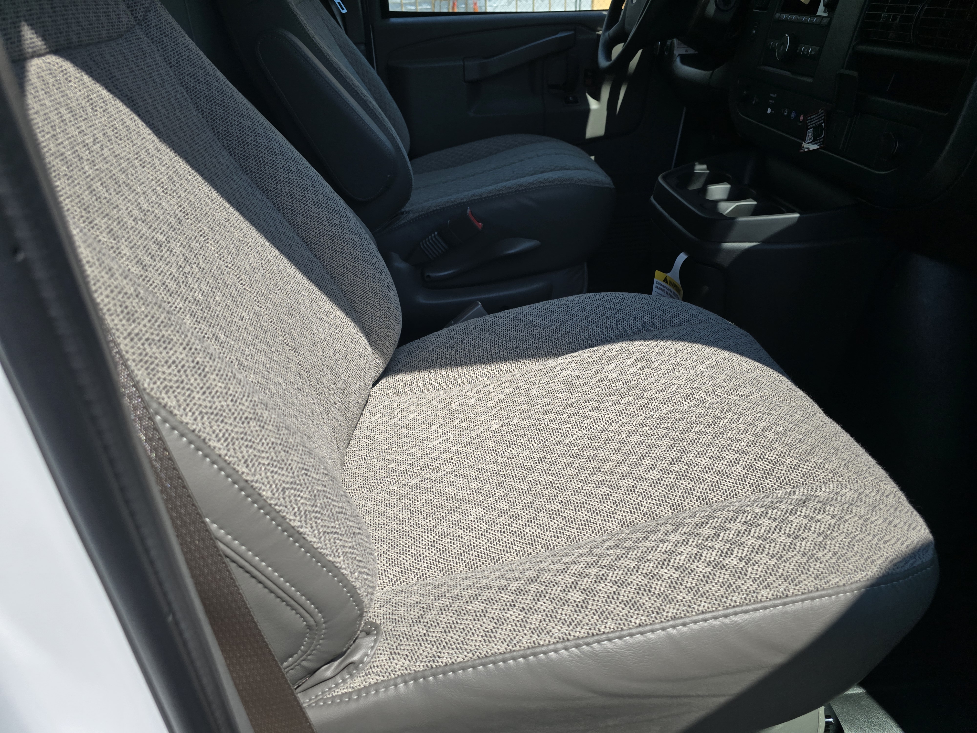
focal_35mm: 23
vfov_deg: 58.9
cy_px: 366
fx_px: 649
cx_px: 488
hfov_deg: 73.9
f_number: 1.7
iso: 12
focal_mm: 6.3
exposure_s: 1/483
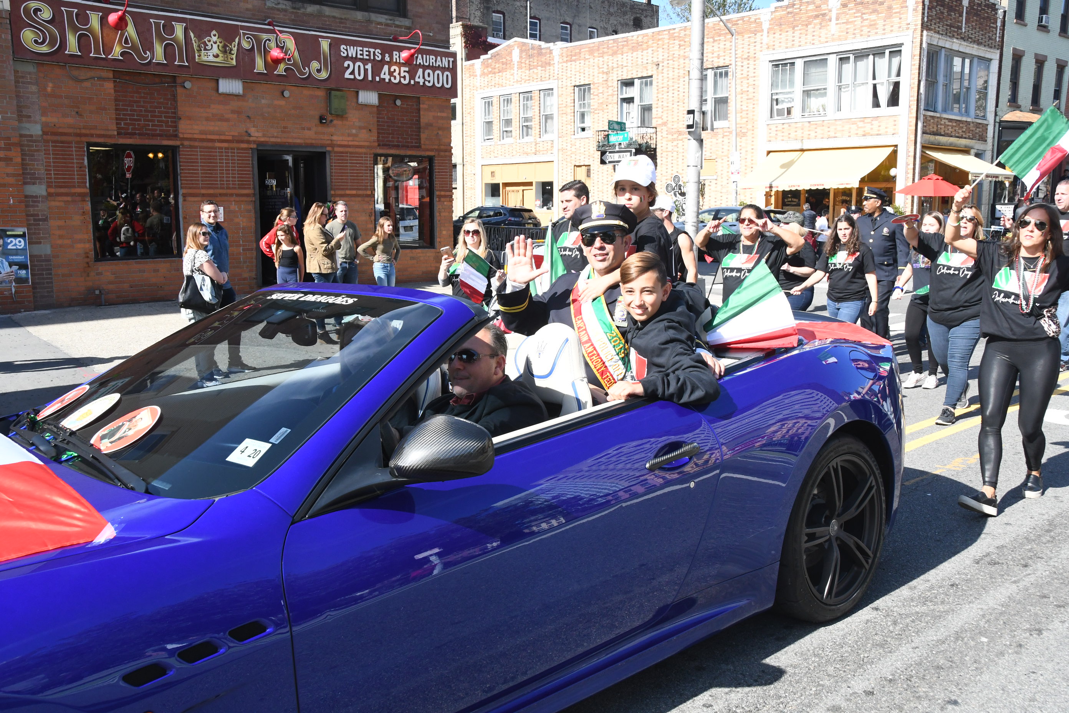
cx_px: 534
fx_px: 980
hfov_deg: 57.2
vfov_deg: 40.0
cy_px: 356
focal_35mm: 33
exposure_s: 1/640
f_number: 13
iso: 1250
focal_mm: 22
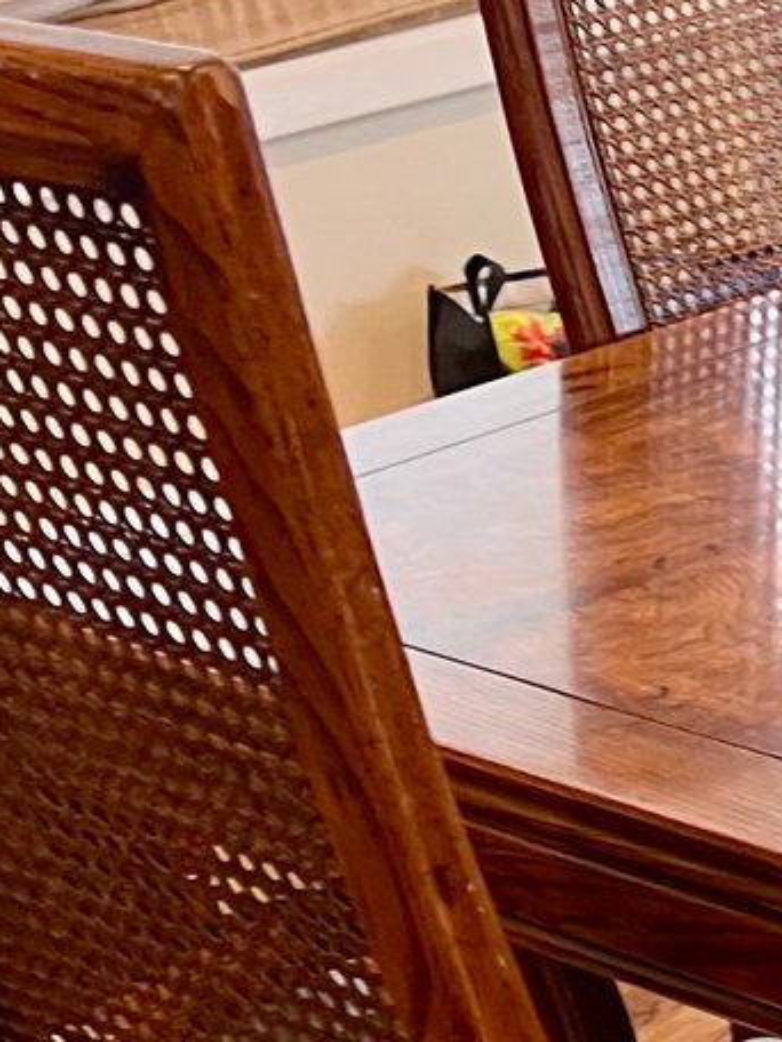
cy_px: 951
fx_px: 3434
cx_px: 1402
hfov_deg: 12.0
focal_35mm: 114
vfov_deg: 17.0
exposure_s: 1/60
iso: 100
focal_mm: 5.7
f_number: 1.5
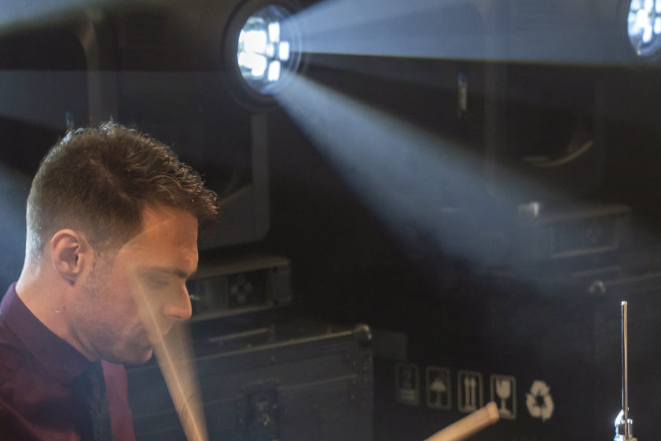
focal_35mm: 131
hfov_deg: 15.6
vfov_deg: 10.4
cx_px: 188
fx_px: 2406
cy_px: 451
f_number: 4
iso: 1600
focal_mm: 58
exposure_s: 1/60
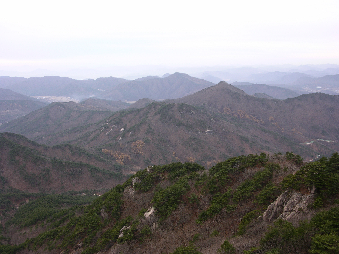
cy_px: 127
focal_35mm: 35
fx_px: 343
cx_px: 170
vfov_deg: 40.7
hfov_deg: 52.6
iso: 50
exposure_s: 1/54.5
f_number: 5
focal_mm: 8.9
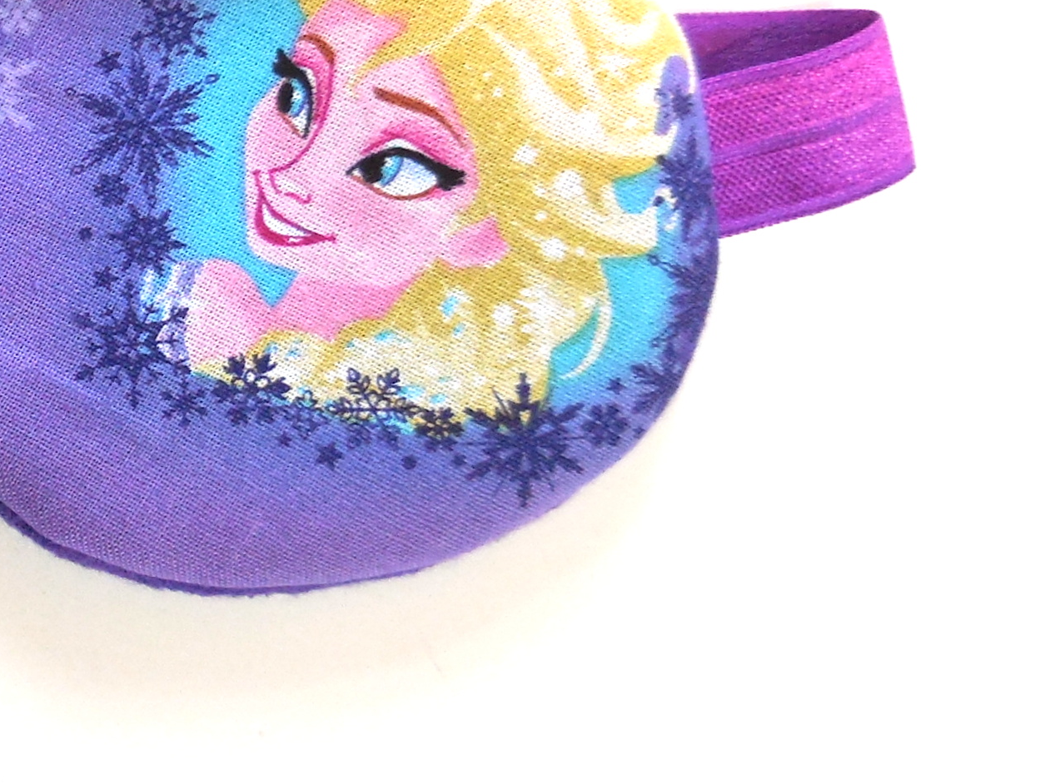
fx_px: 2355
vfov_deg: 18.8
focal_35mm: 78
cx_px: -176
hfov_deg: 23.1
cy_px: 236
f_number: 3.2
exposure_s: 1/13
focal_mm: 5.3
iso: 200
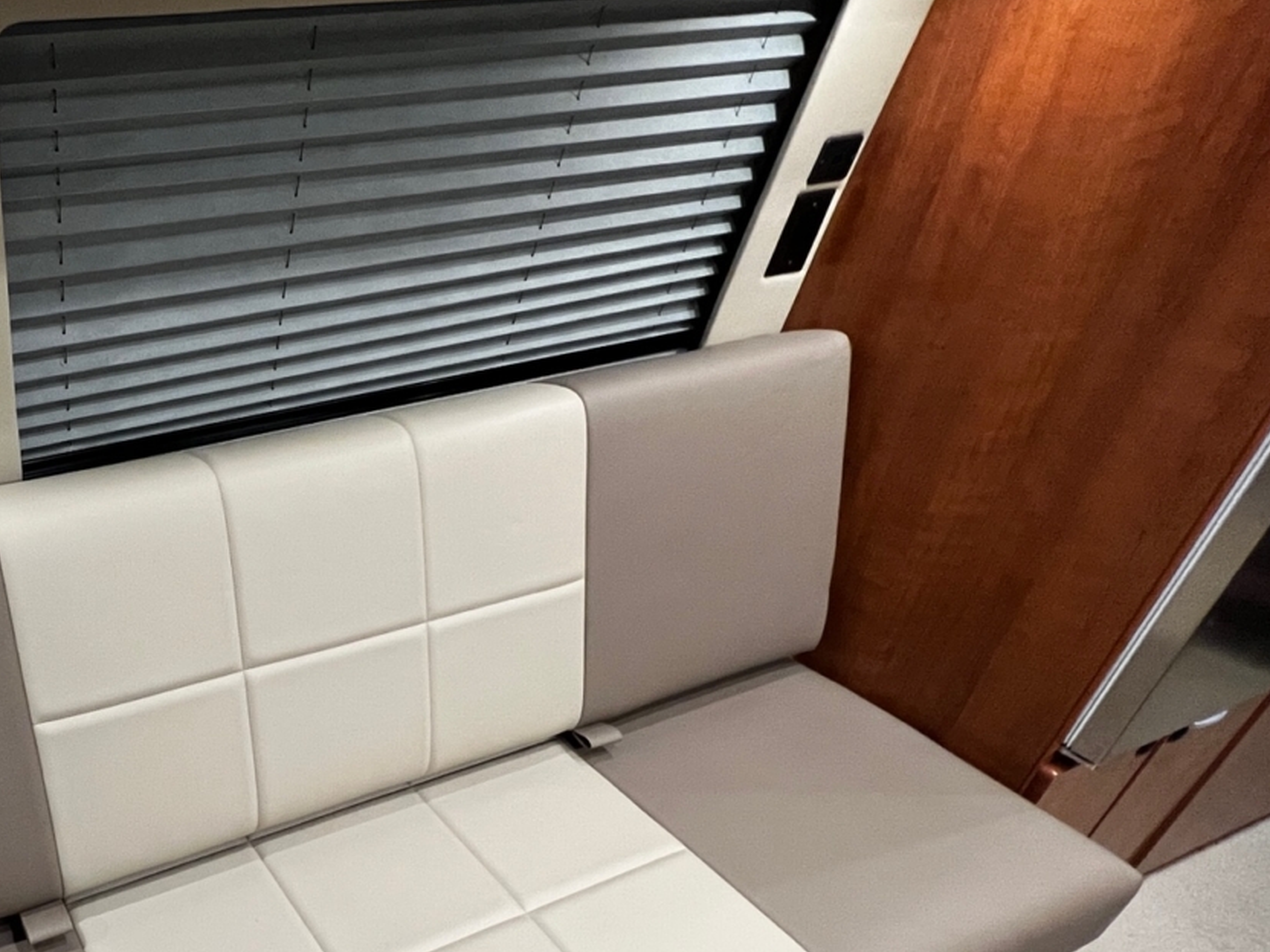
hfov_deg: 60.8
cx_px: 172
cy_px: 664
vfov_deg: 53.4
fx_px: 917
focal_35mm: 25
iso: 400
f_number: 1.8
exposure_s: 1/60
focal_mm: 1.57
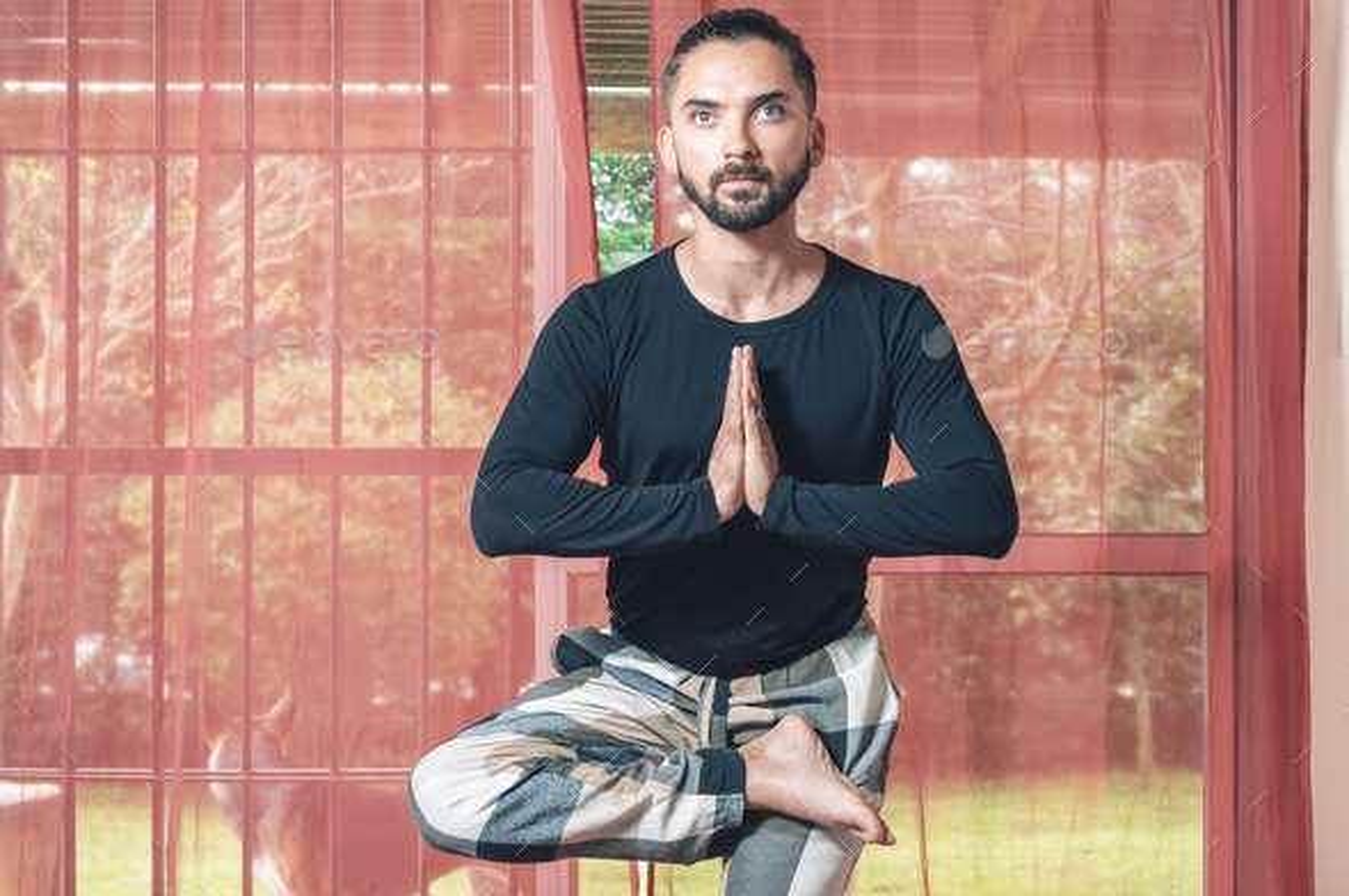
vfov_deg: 18.1
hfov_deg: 27.0
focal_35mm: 75
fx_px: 2807
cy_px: 448
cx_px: 674
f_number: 7.1
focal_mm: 50
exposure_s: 1/60
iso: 100
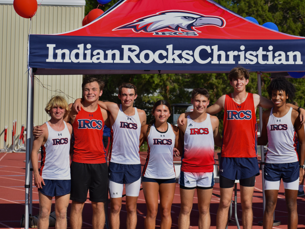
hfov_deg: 17.3
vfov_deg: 13.0
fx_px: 1005
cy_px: 115
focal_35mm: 114
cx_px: 170
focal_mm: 70
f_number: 4.5
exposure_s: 1/1000
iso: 100
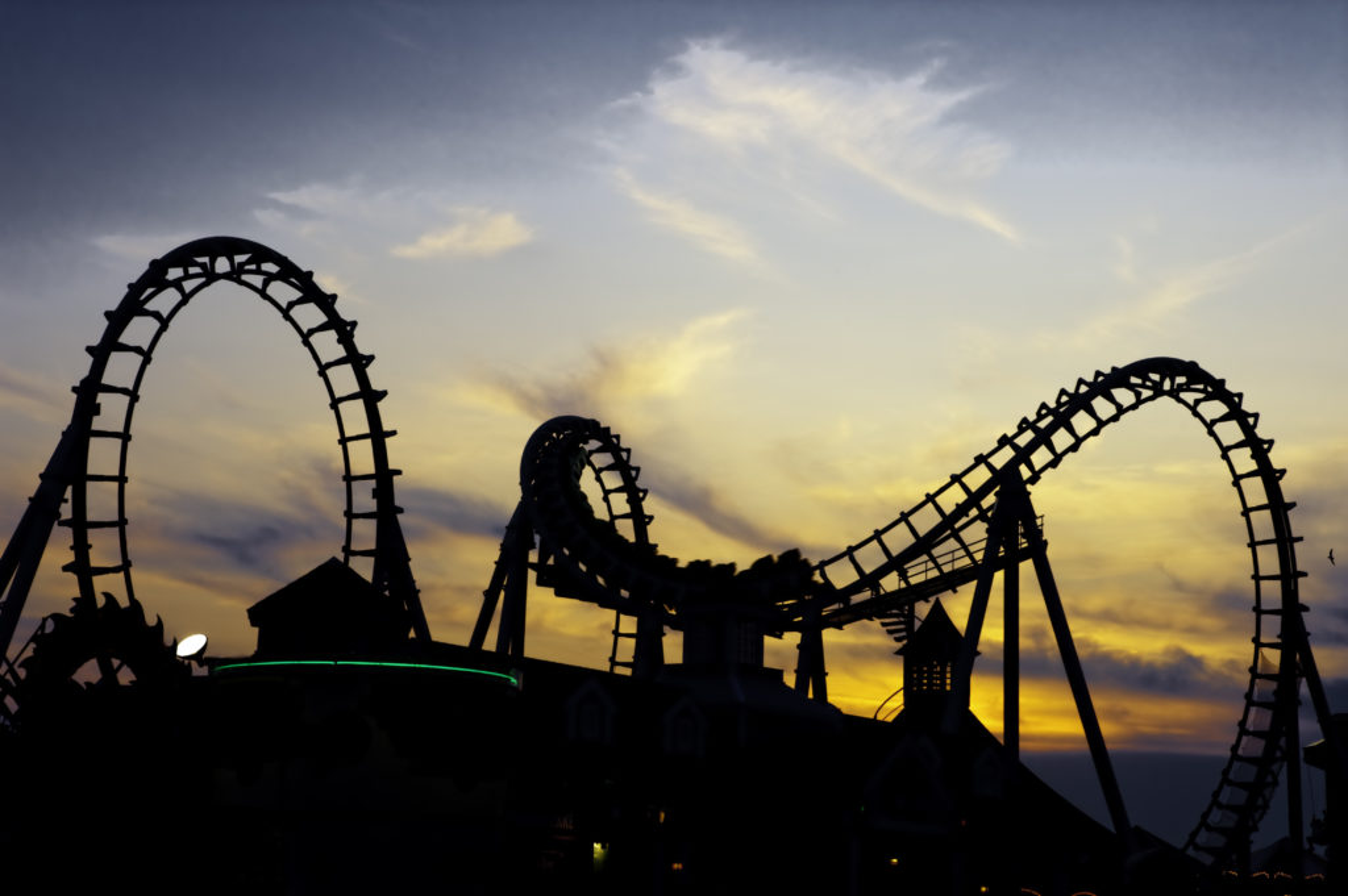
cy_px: 448
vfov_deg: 21.9
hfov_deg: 32.4
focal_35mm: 62
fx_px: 2320
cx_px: 674
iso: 200
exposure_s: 1/100
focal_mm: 62
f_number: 14
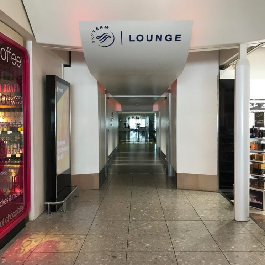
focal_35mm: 34
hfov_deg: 48.4
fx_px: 294
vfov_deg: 48.5
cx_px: 138
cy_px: 133
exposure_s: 1/33
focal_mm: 3.99
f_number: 1.8
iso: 40
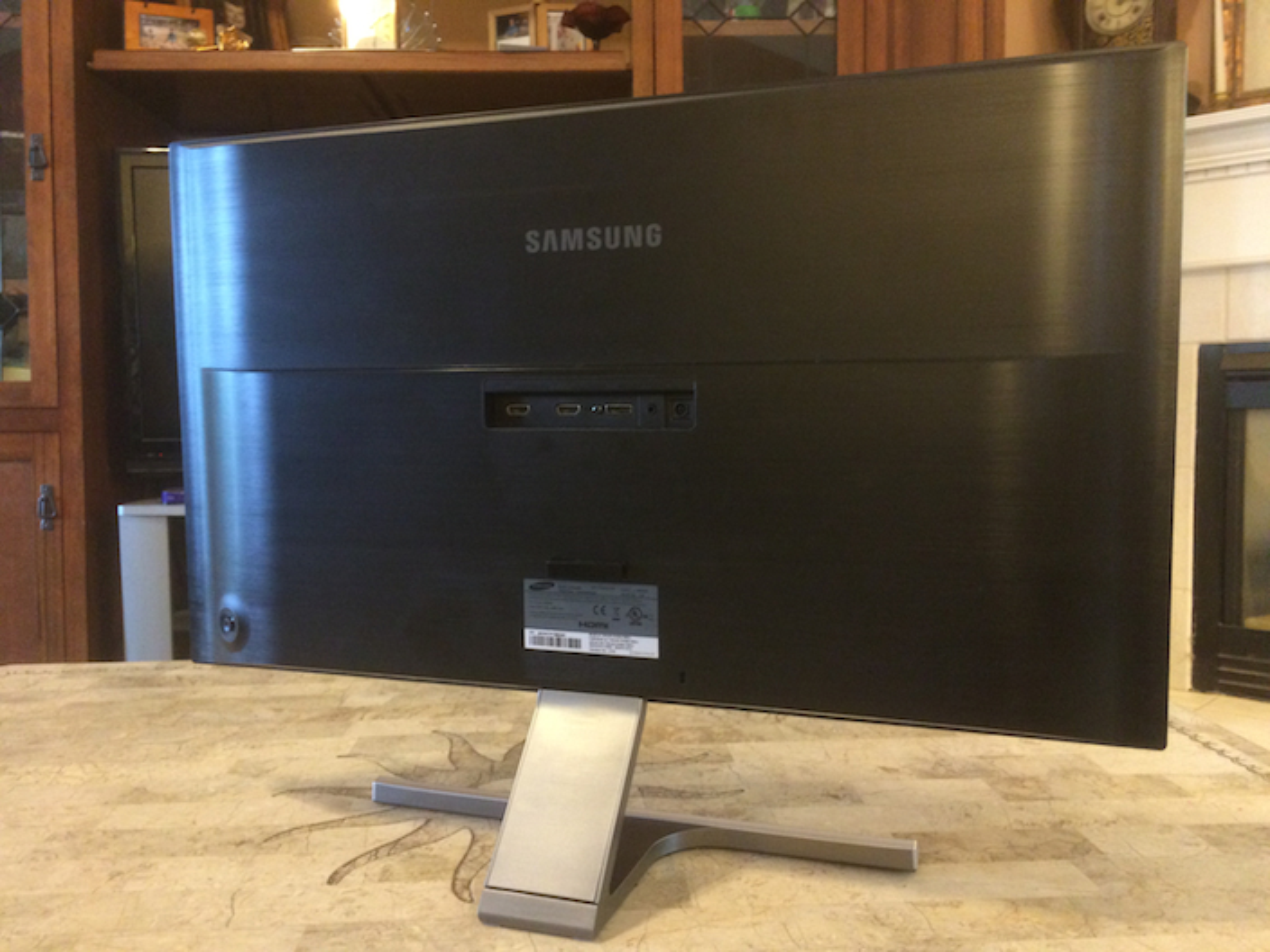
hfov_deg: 61.7
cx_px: 635
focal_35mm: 29
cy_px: 476
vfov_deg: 48.2
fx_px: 1064
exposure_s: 1/15
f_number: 2.2
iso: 320
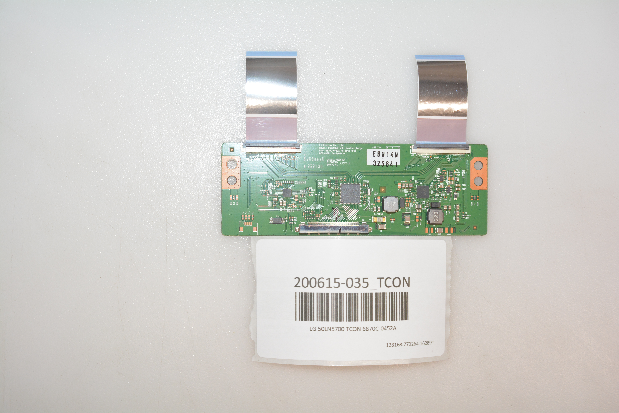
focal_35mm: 42
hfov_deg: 46.4
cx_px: 310
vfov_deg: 31.9
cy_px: 206
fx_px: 722
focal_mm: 28
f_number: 8
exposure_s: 1/200
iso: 1000
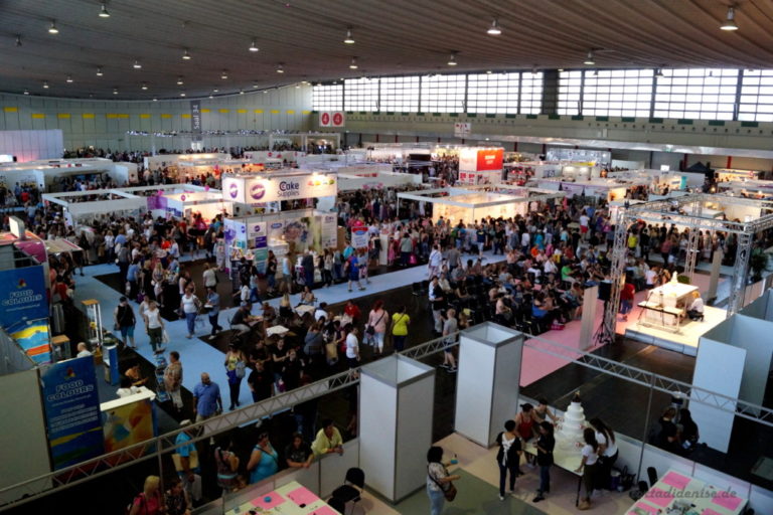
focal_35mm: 27
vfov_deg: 47.9
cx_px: 386
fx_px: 580
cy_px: 258
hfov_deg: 67.4
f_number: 6.3
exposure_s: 1/125
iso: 1600
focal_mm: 18
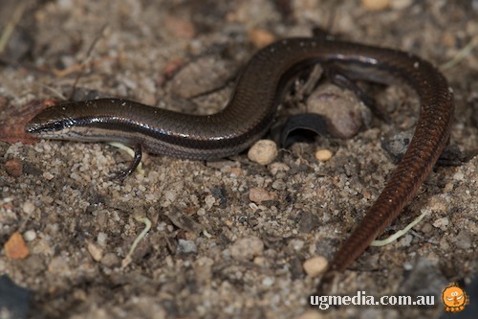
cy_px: 160
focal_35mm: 158
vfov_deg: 8.7
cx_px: 239
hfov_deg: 13.0
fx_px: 2090
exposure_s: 1/80
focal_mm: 105
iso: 100
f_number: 14
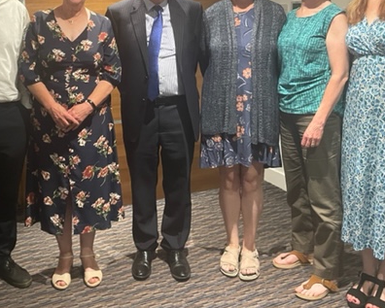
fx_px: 467
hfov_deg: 44.2
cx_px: 131
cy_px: 80
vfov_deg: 35.7
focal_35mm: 41
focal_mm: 4.2
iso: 500
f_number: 1.6
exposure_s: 1/33
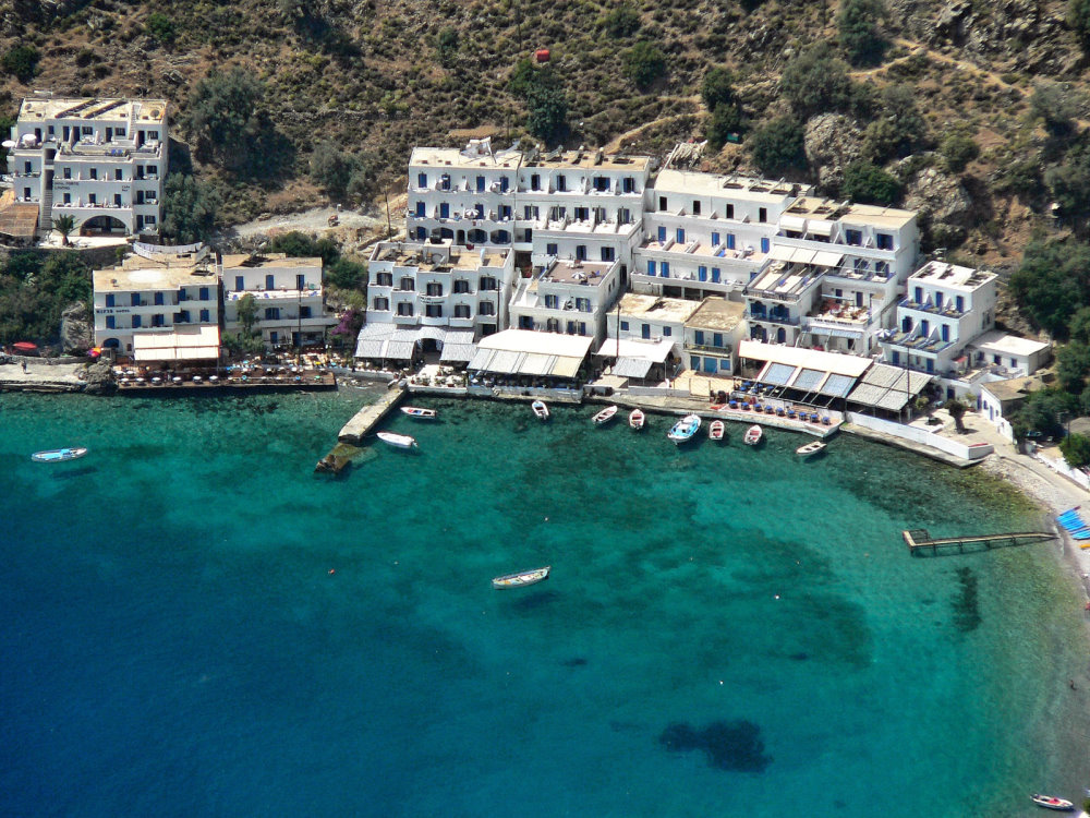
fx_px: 13603
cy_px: 409
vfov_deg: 3.4
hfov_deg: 4.6
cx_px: 545
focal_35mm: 432
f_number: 4
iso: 80
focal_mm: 72
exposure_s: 1/320
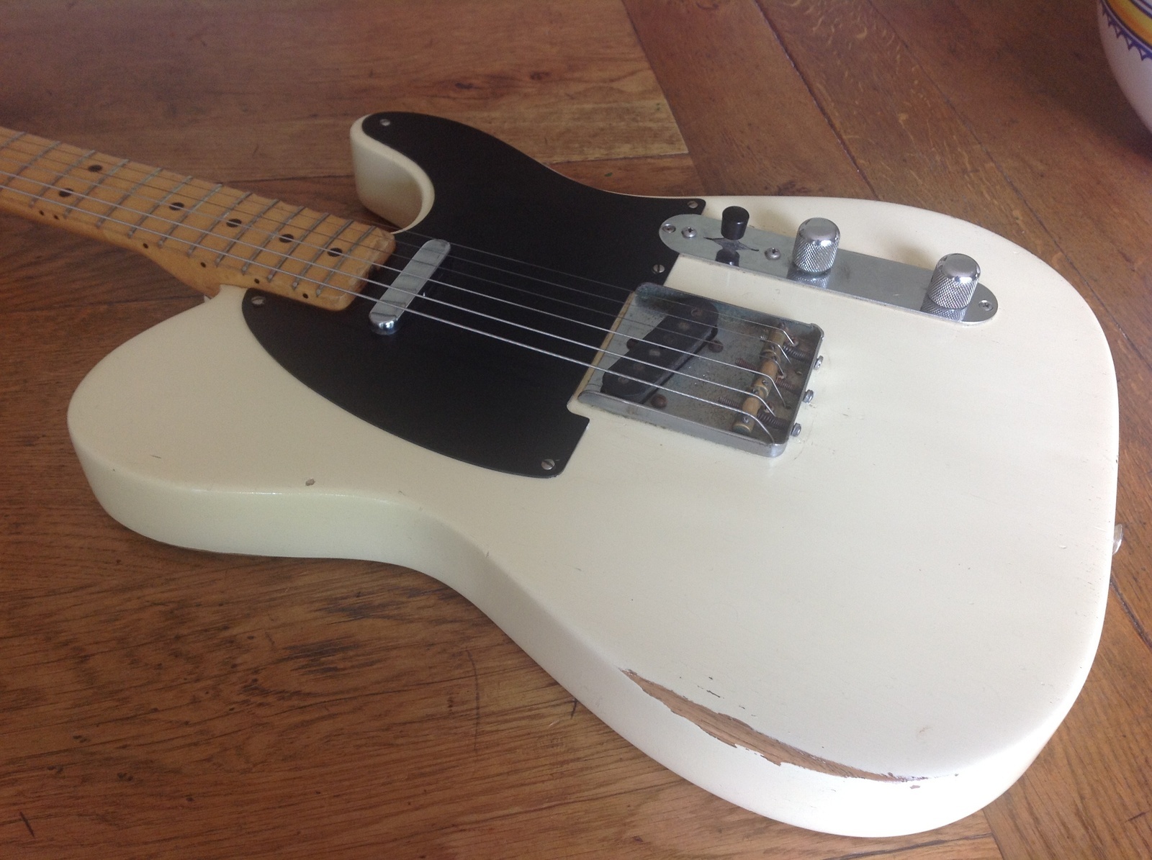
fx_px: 1163
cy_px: 430
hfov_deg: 52.7
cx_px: 576
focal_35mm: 35
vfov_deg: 40.6
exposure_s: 1/24
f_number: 2.4
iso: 50
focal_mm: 4.28
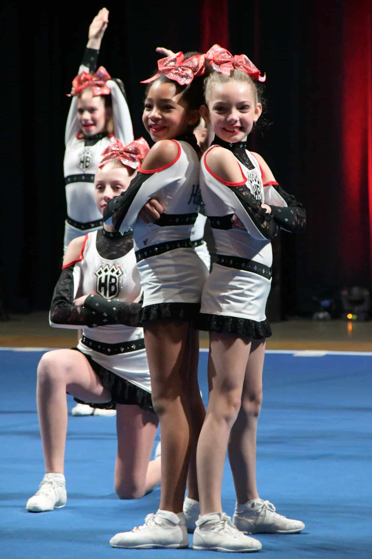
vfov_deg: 8.9
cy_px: 280
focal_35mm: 232
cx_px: 186
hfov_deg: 5.9
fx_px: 3596
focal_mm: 155
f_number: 8
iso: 12800
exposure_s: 1/200
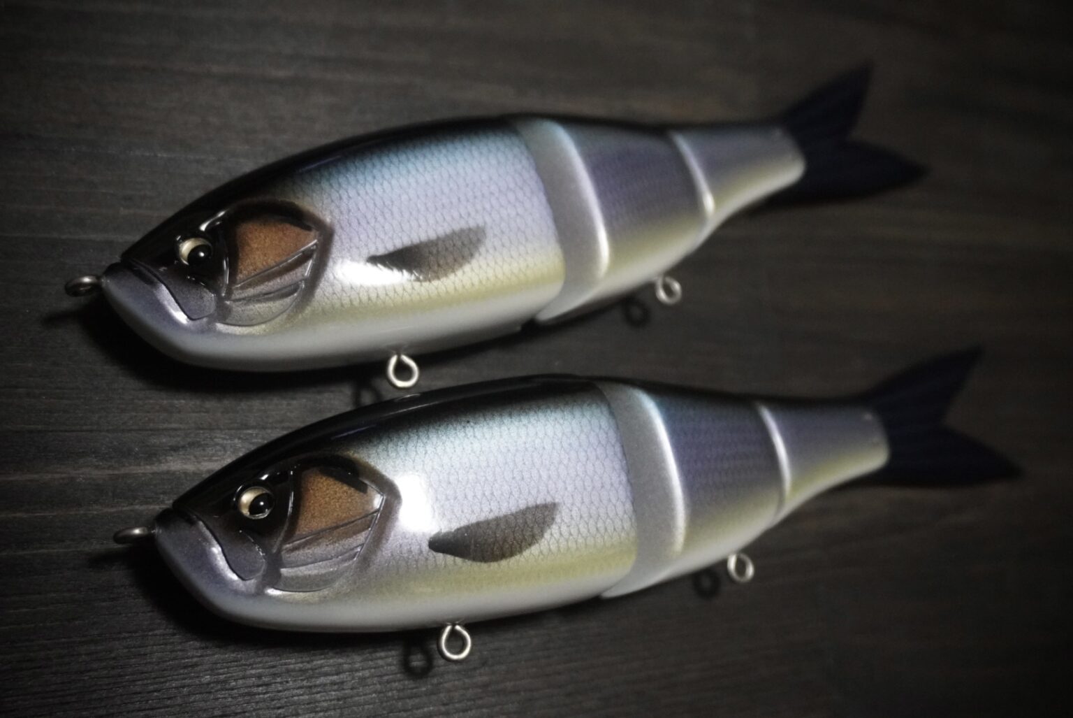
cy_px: 359
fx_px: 1163
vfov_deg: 34.3
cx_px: 536
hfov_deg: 49.5
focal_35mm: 39
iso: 5000
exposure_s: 1/160
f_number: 4.5
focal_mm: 26
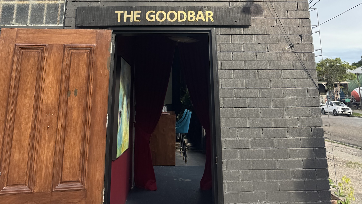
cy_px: -11
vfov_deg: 30.7
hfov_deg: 56.6
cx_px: 181
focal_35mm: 35
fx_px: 336
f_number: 1.78
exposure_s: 1/995
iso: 80
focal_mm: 6.86
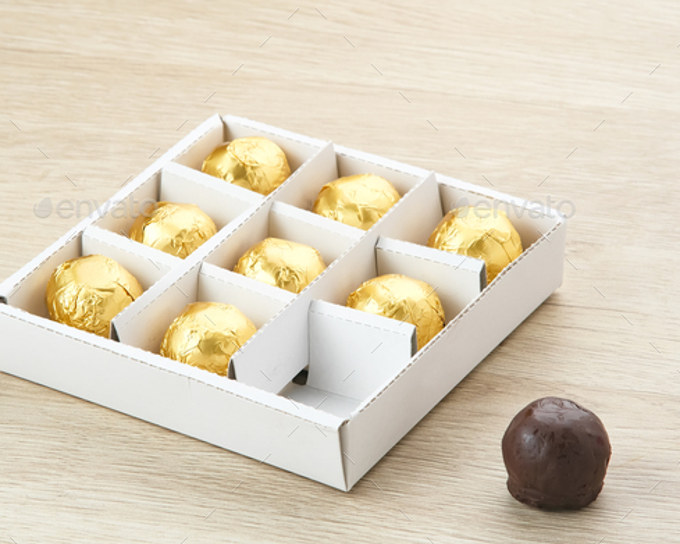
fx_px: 2918
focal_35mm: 145
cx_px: 300
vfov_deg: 10.6
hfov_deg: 13.3
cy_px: 272
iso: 500
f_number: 13
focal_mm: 85
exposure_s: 1/100
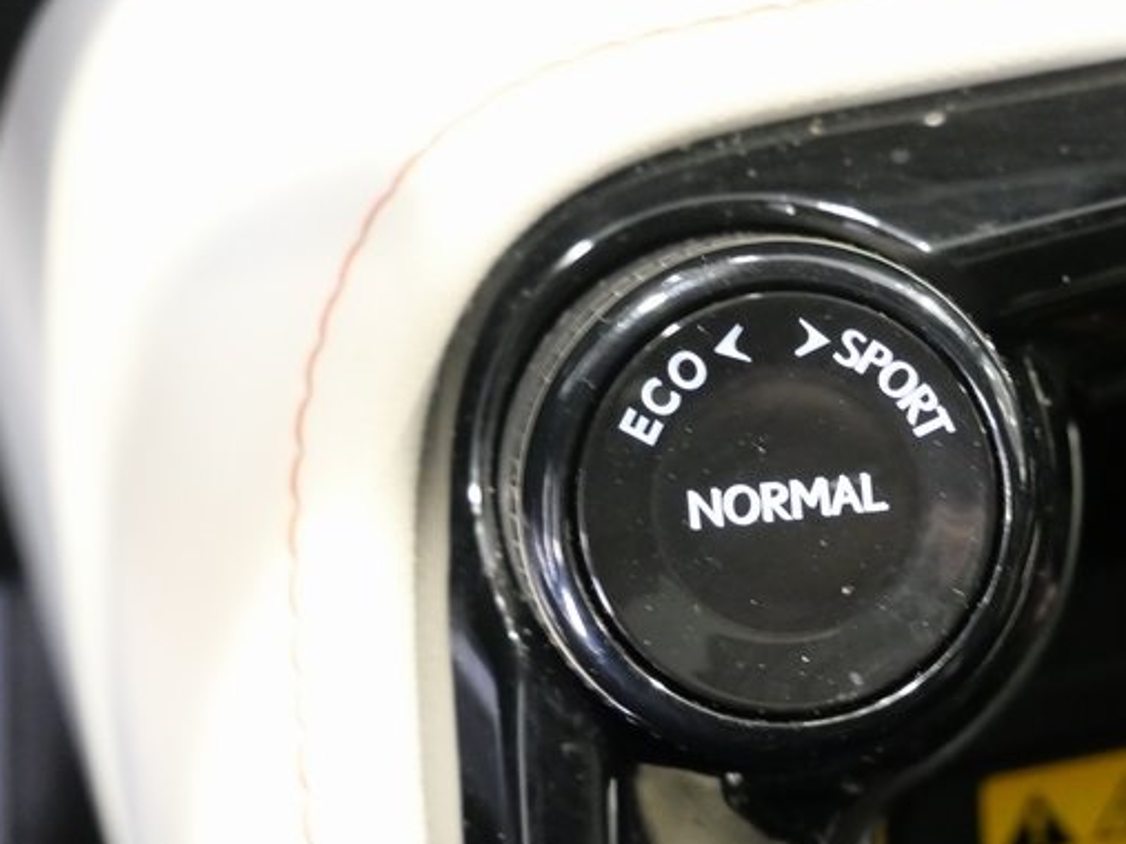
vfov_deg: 14.6
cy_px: 469
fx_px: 3285
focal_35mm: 101
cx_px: 715
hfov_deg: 19.4
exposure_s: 1/4
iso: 3200
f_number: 4.5
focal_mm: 25
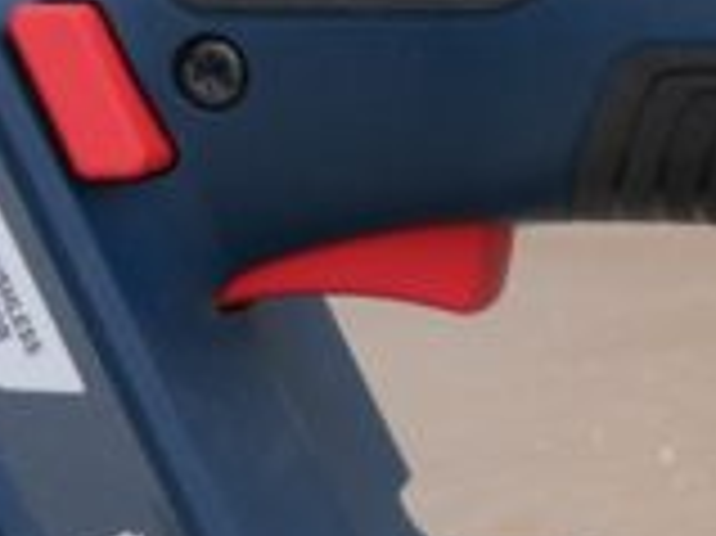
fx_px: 3906
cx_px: 543
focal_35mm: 189
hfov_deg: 10.4
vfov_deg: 7.8
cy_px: 685
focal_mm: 24
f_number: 8
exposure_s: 1/320
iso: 200
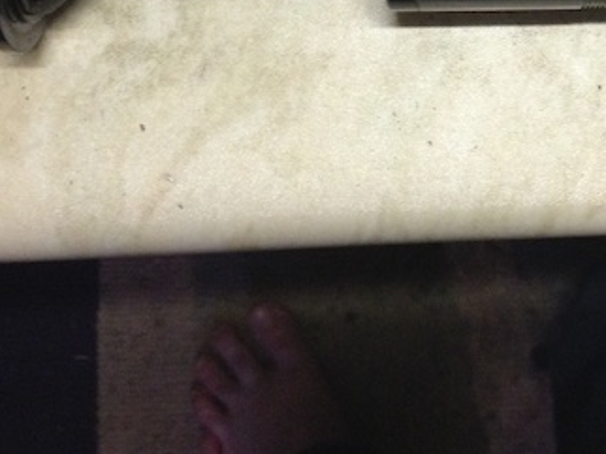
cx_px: 470
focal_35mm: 87
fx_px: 1522
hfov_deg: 22.3
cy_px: -105
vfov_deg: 16.2
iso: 200
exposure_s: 1/20
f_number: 2.4
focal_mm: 4.28
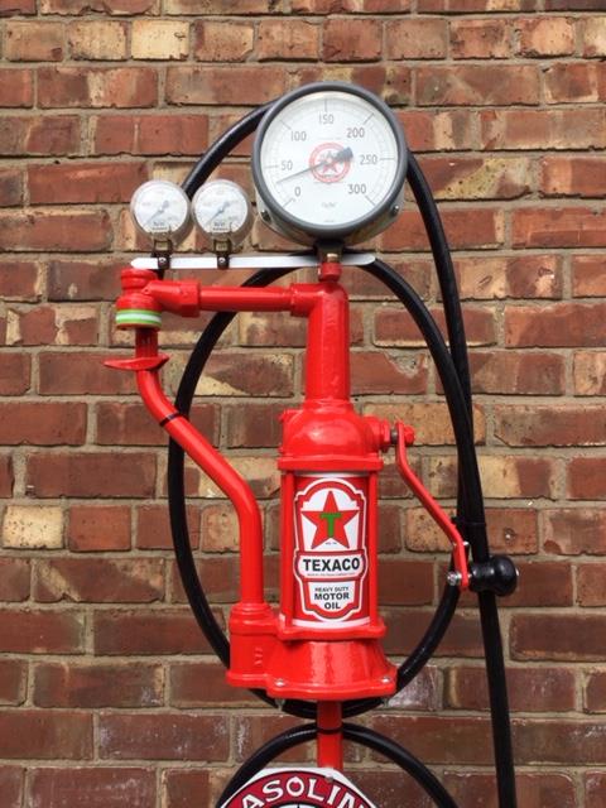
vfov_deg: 58.4
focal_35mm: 31
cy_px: 404
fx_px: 724
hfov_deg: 45.4
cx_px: 303
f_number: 2.4
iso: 25
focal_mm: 3.3
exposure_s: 1/876
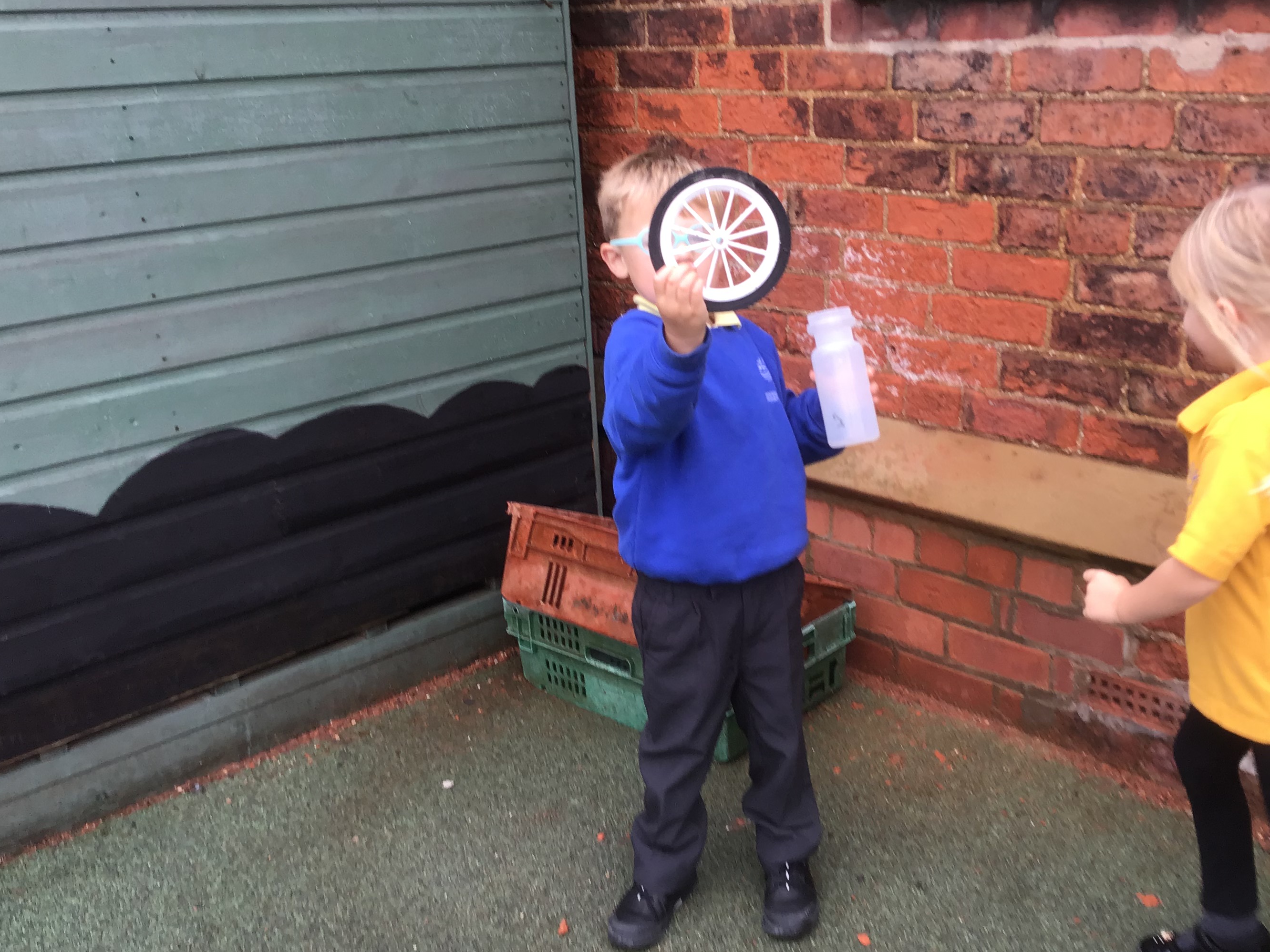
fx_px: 1394
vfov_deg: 37.7
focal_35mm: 38
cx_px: 743
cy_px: 428
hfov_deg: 48.8
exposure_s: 1/119
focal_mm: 3.3
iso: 25
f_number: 2.4
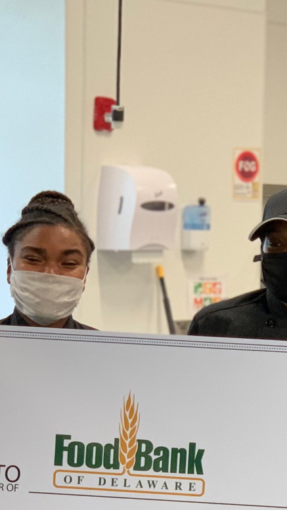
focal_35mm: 147
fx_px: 1989
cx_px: 295
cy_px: 431
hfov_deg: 8.2
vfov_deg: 14.5
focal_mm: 6
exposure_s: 1/66
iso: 125
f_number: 2.4
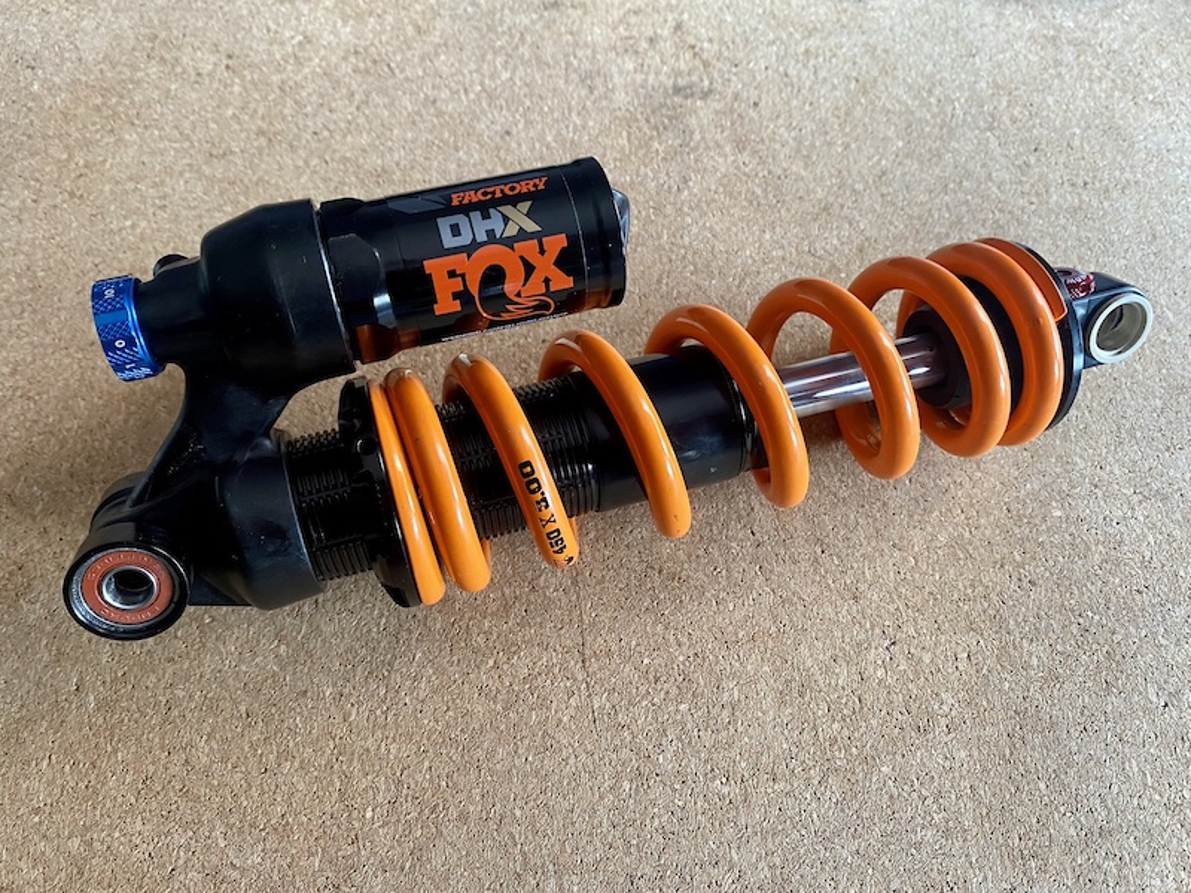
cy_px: 446
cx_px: 596
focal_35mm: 26
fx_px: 895
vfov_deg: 53.1
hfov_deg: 67.3
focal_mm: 4.25
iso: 125
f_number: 1.8
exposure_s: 1/74
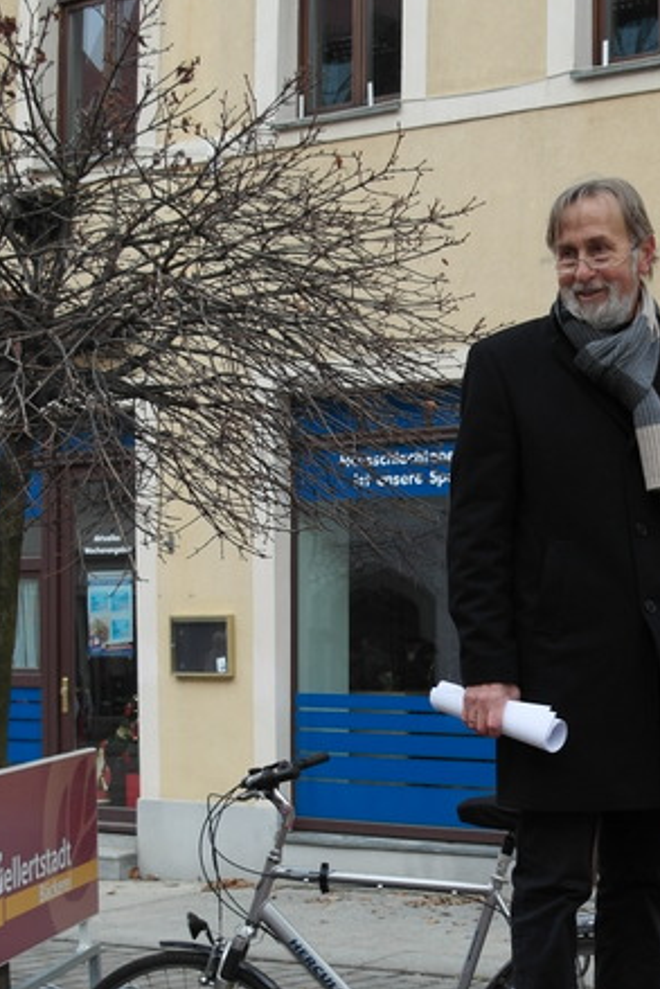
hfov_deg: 21.3
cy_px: 685
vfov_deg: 31.5
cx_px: 528
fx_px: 1731
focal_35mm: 63
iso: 100
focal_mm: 18
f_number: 3.5
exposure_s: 1/80
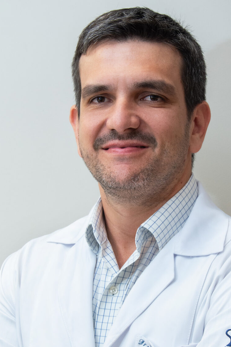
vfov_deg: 16.6
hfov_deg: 11.2
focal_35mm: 123
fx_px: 1183
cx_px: 125
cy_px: 242
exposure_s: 1/60
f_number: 6.3
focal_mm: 45
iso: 500
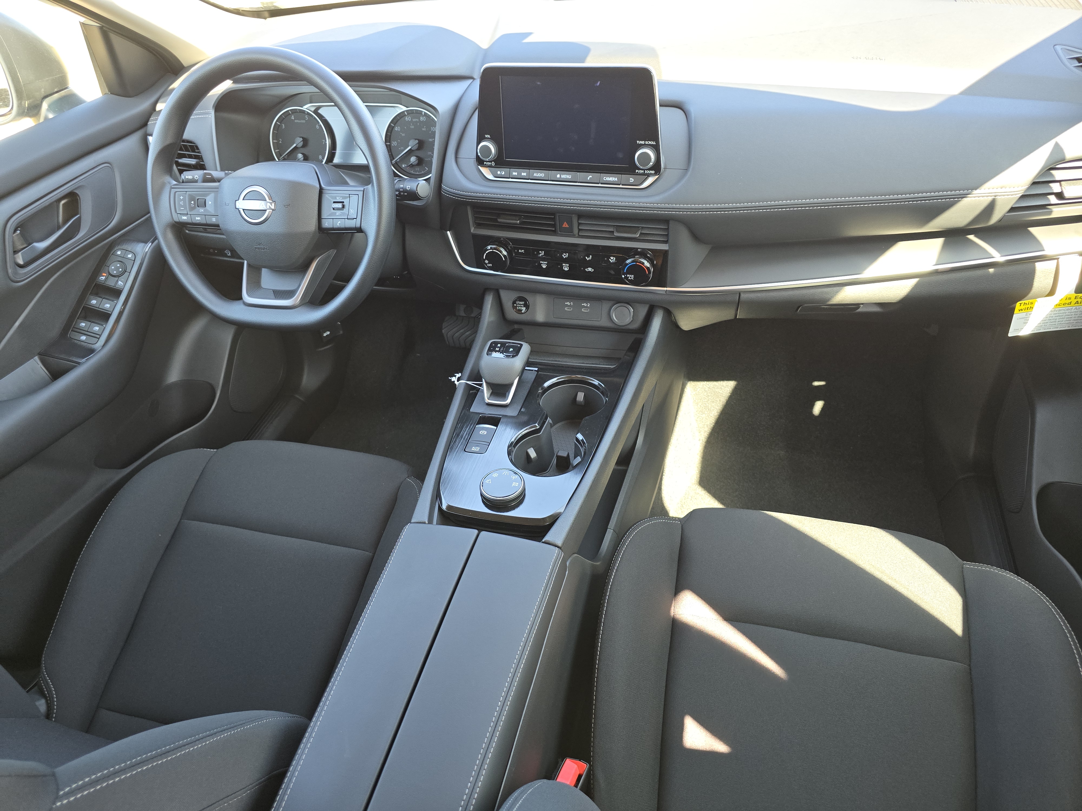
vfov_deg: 58.9
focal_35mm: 23
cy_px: 406
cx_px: 541
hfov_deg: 73.9
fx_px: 719
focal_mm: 6.3
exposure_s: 1/180
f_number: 1.7
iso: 160
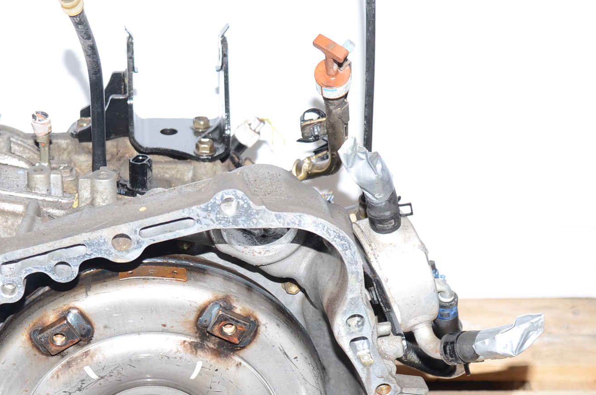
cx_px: 124
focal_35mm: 67
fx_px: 1107
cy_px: 322
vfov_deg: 20.0
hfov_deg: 29.5
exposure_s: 1/100
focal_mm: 24
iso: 100
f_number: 4.5
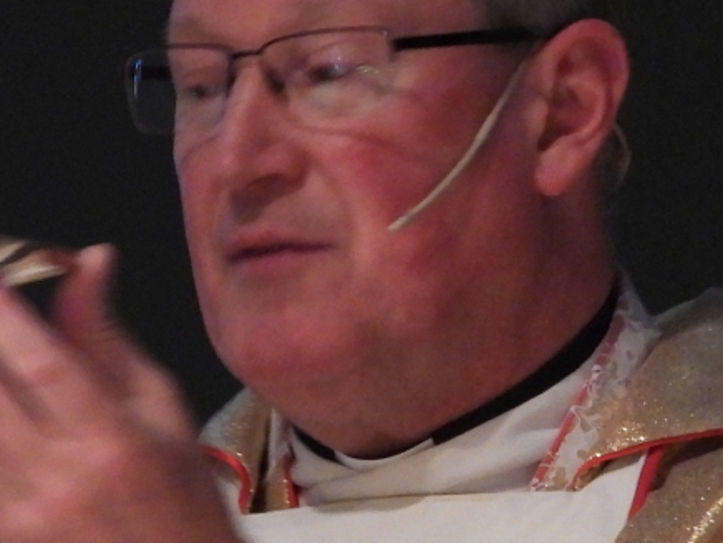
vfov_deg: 1.2
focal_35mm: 1254
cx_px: -22
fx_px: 26191
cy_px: 186
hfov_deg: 1.6
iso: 800
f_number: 5
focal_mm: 67.8
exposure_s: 1/25
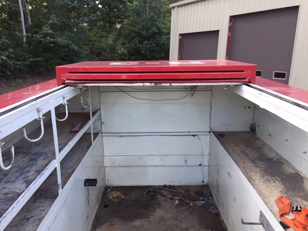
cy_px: 116
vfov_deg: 48.2
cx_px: 154
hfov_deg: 61.7
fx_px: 258
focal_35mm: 29
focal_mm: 4.15
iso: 40
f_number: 2.2
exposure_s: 1/120
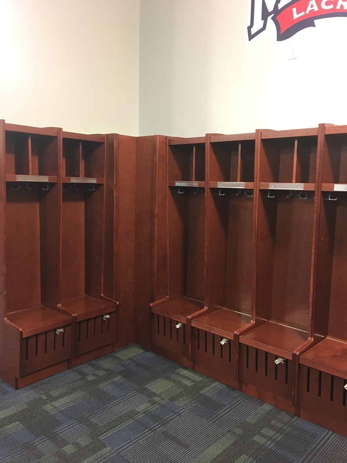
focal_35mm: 29
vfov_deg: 61.6
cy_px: 232
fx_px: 387
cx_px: 174
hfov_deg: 48.2
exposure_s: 1/15
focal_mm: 4.15
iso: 200
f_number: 2.2
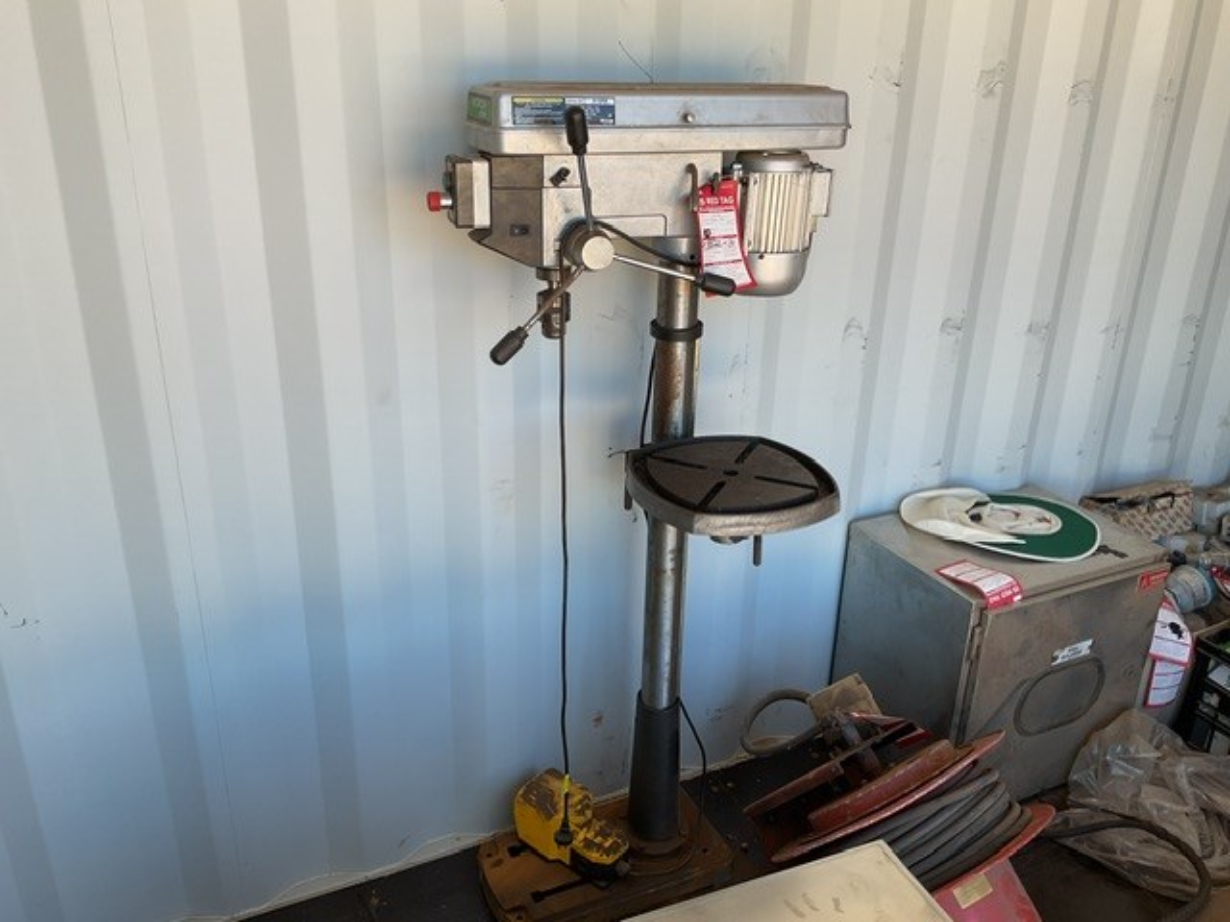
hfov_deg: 61.7
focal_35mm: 29
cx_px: 615
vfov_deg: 48.2
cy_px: 461
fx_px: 1030
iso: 16
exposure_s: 1/176
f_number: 1.8
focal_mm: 3
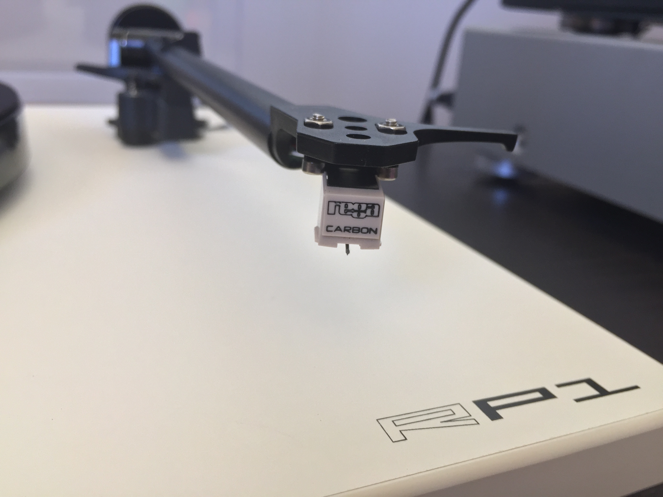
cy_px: 248
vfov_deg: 48.2
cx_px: 332
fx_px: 555
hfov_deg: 61.7
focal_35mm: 29
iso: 64
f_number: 2.2
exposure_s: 1/33
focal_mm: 4.15
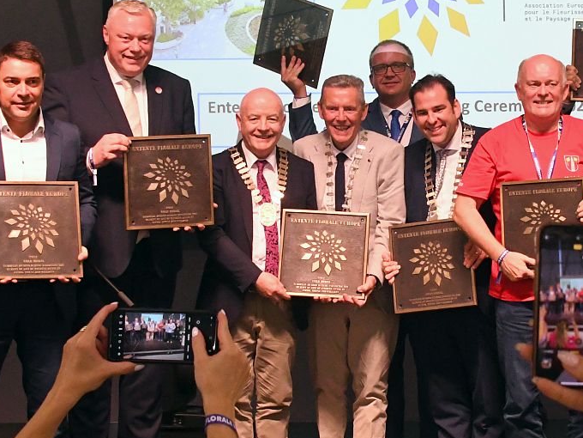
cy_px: 208
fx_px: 1600
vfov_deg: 15.6
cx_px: 430
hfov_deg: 20.5
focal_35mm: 95
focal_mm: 28
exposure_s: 1/200
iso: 5000
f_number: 7.1
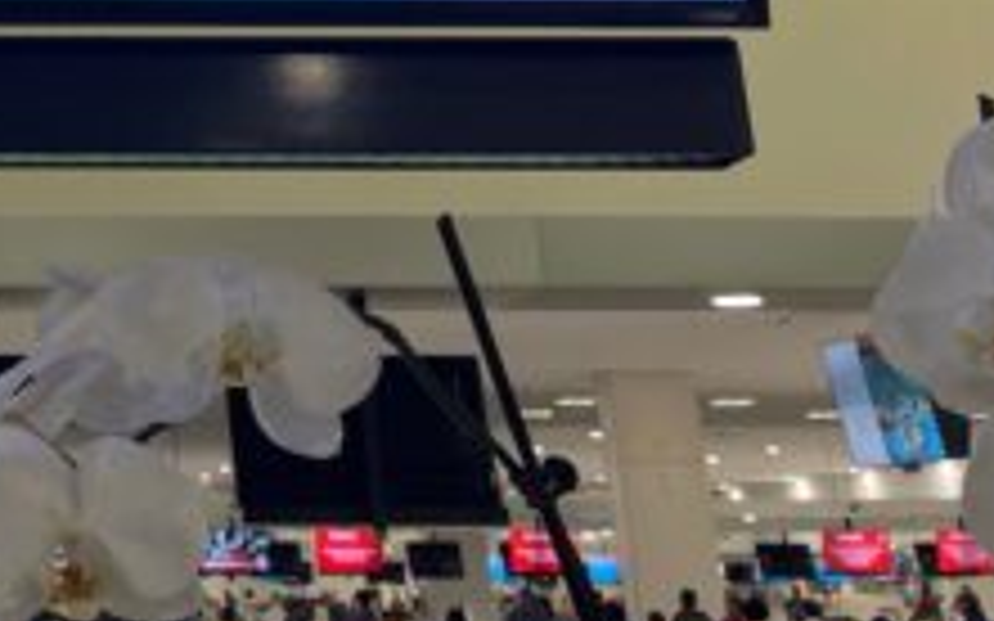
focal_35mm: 76
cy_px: -297
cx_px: -99
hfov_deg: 25.2
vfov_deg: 15.8
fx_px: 2058
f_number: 1.6
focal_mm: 5.1
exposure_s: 1/100
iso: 40
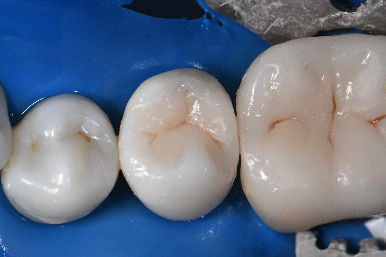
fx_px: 1704
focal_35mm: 159
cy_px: 128
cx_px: 194
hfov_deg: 12.9
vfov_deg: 8.6
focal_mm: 105
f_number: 32
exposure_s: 1/160
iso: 200
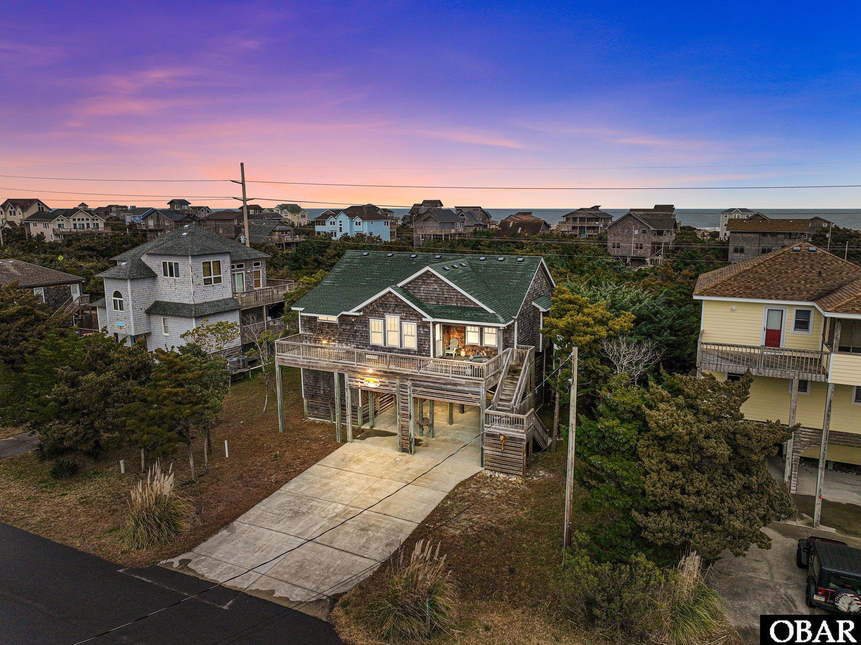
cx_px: 430
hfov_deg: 71.6
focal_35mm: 24
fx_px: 597
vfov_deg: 56.8
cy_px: 322
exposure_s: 1/1250
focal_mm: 12.29
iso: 140
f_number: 2.8
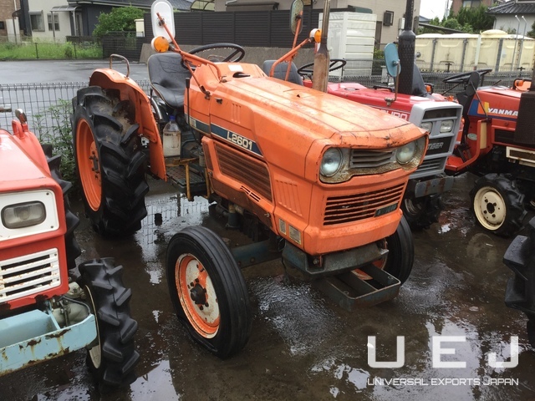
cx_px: 268
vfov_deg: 45.4
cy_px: 200
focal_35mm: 31
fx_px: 479
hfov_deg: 58.4
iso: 25
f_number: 2.4
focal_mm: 3.3
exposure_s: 1/120
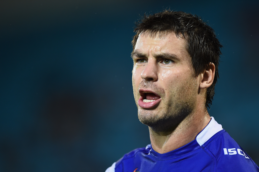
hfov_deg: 5.2
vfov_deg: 3.4
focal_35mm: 400
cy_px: 86
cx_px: 130
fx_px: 2876
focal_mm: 400
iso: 2500
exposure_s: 1/1250
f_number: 3.5
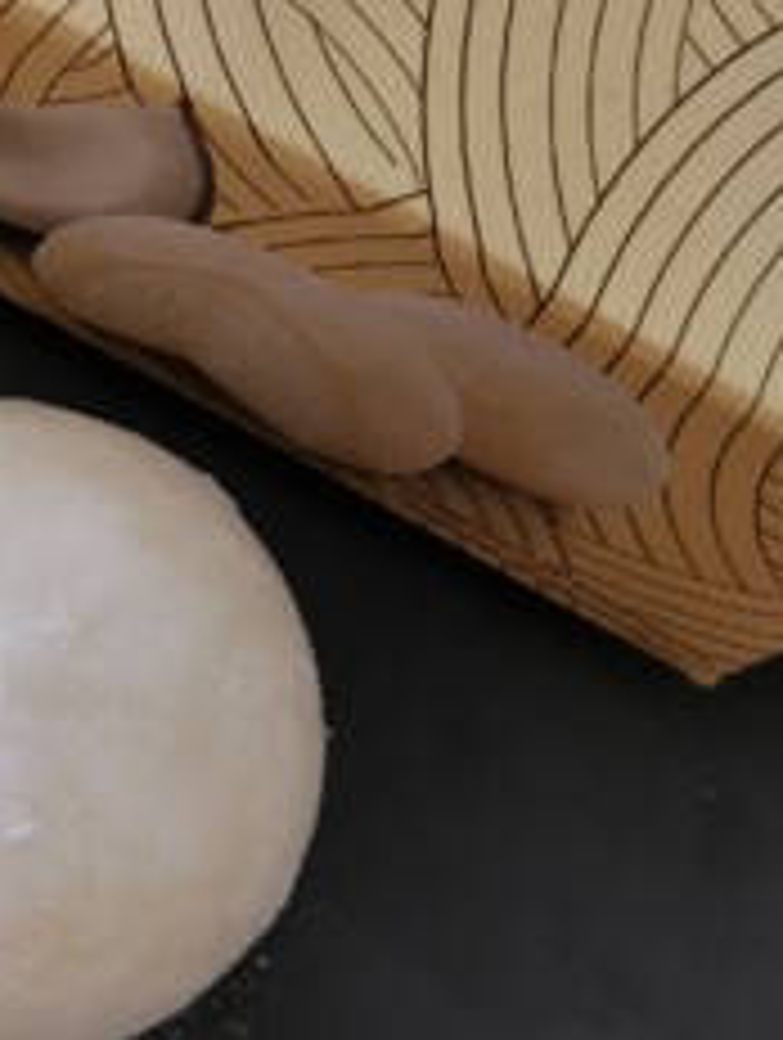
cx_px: -374
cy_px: 432
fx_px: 2526
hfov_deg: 16.2
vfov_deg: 23.2
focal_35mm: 84
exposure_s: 1/100
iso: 125
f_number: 1.8
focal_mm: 5.58
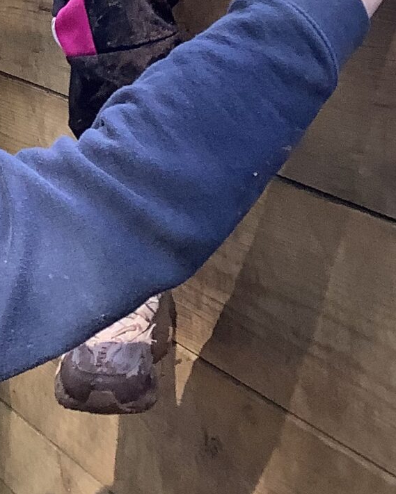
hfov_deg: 13.9
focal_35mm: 109
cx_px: -16
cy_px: -192
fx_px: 1597
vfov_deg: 16.4
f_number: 2.4
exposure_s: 1/50
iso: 64
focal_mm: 3.3
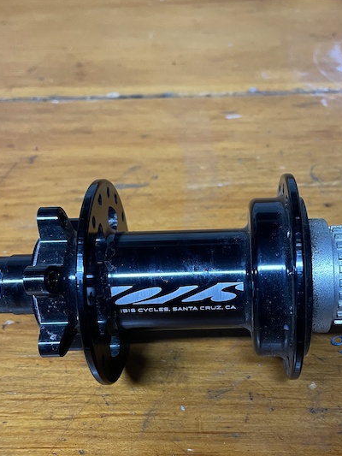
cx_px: 225
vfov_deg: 47.5
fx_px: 514
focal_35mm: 39
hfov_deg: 36.5
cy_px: 278
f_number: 1.6
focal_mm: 4.2
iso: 400
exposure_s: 1/60
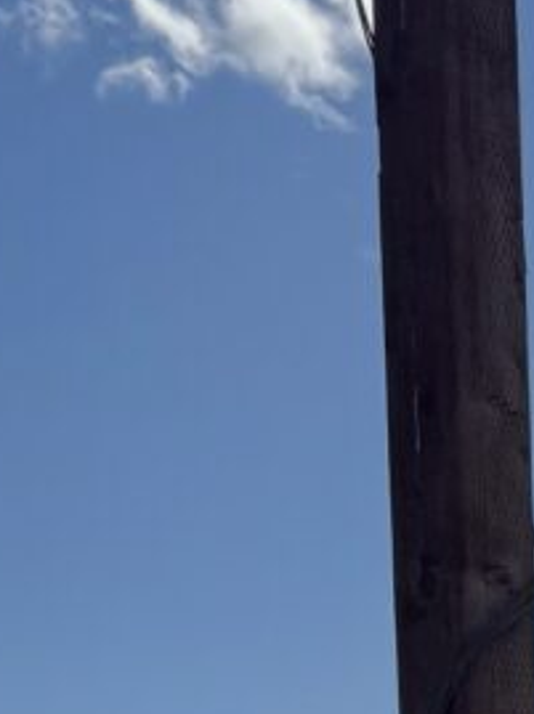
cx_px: 1278
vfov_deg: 9.4
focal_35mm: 183
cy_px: 1855
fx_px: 3773
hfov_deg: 7.6
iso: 80
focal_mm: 6.76
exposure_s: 1/9009
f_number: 1.78
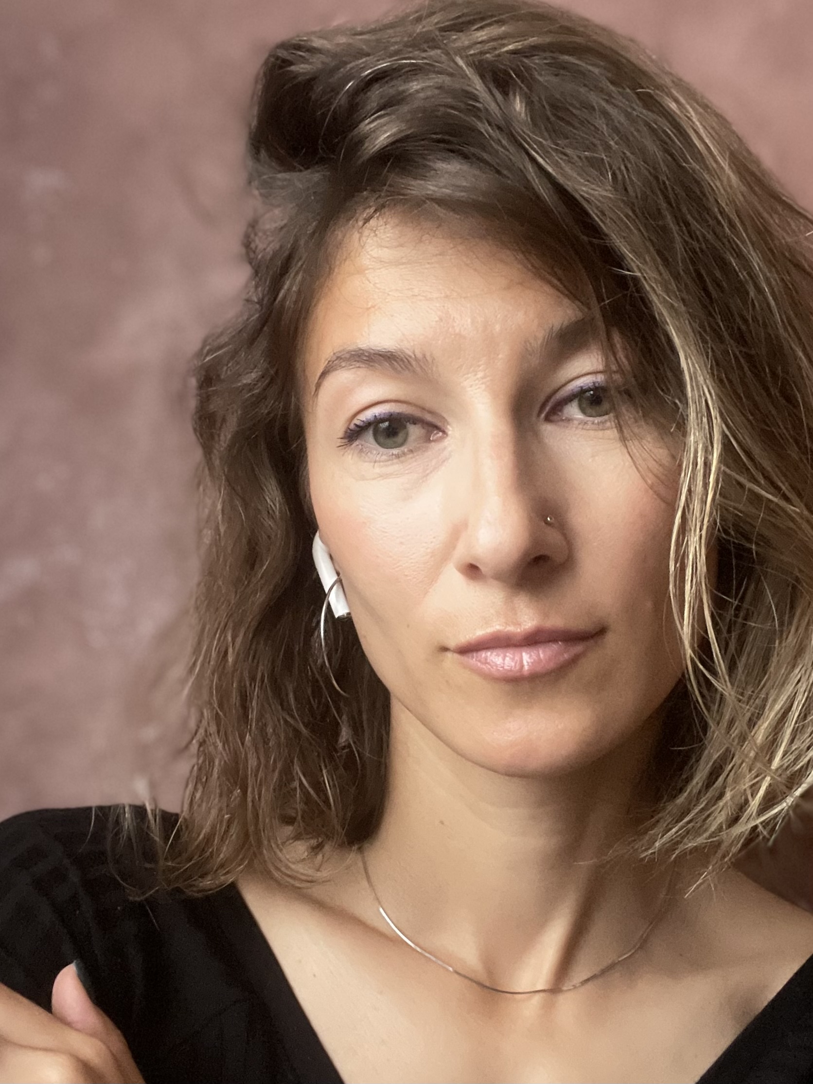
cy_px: 542
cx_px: 406
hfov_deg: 46.8
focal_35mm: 30
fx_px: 939
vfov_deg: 60.0
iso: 500
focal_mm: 2.71
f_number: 2.2
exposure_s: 1/29
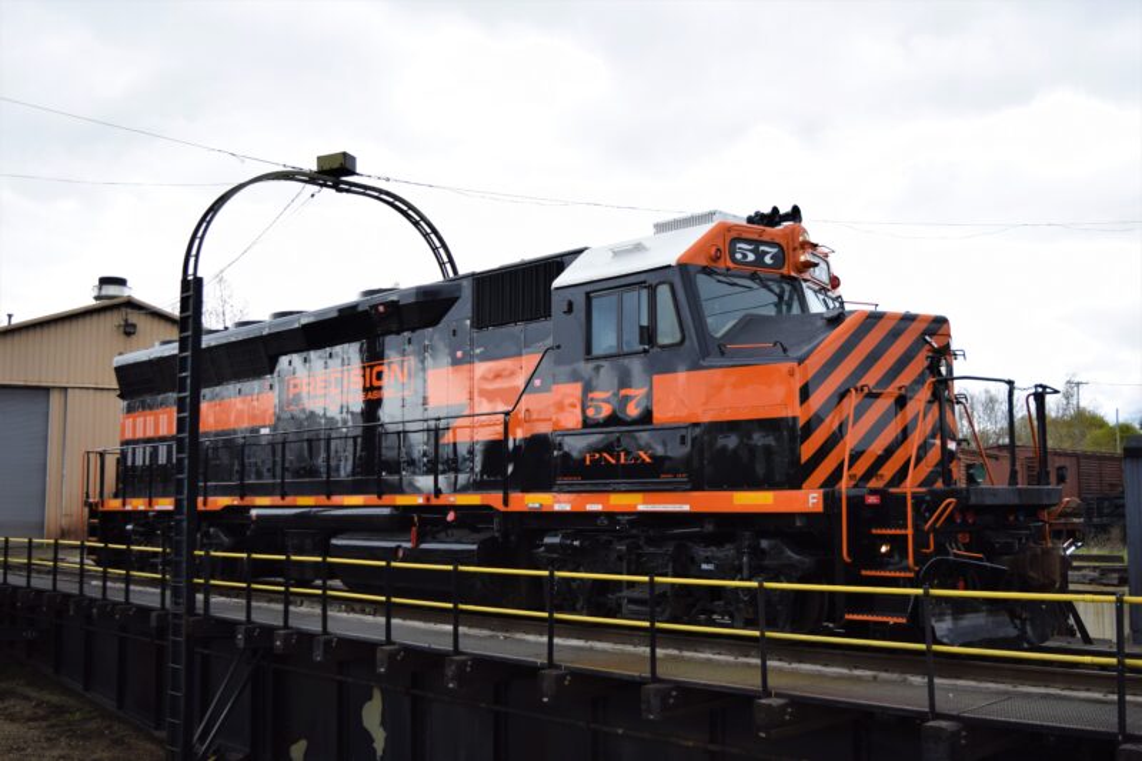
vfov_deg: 36.9
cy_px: 380
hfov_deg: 53.1
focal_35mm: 36
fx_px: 1142
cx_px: 571
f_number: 4
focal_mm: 24
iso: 100
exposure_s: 1/250
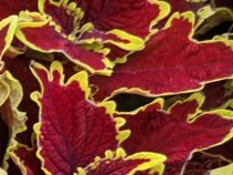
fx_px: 881
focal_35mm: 131
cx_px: -267
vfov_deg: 10.6
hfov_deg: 12.7
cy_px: 311
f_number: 1.73
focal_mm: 4.38
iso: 53
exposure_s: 1/571
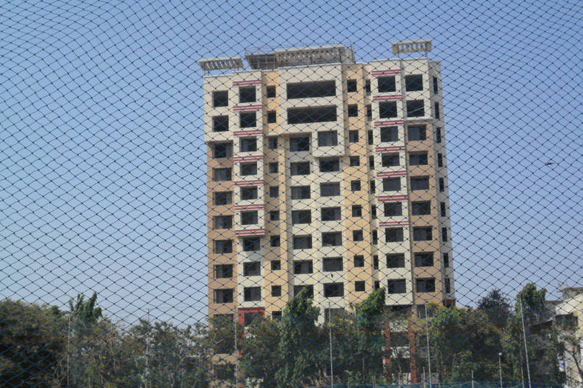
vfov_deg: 24.6
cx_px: 294
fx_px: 890
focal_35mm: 55
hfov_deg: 36.3
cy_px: 216
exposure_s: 1/750
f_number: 5
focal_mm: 9.3
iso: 100
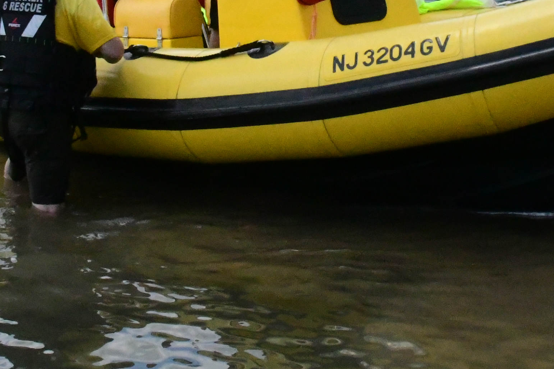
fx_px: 1754
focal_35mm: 114
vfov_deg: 11.9
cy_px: 20
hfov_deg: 17.9
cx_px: 354
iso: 10000
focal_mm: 28
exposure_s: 1/2500
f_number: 22
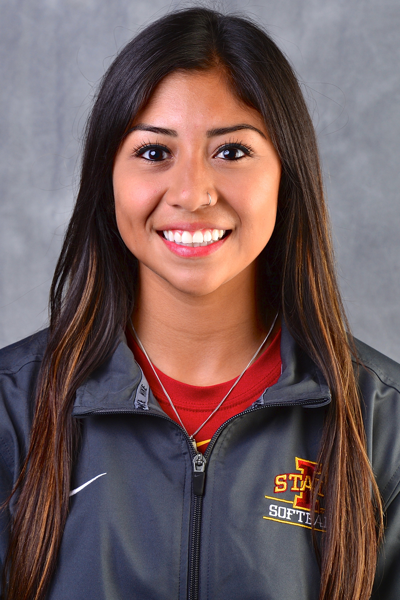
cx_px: 200
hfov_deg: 11.2
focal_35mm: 122
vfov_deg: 16.8
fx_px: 2033
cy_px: 300
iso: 200
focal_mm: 122
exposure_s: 1/125
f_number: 10
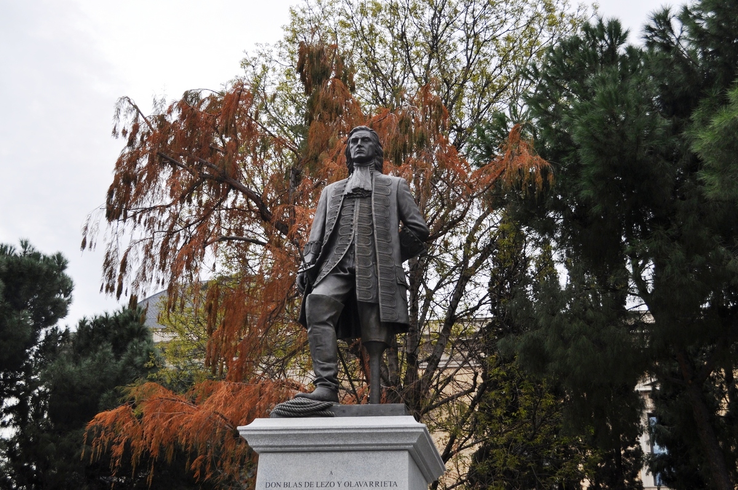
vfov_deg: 29.8
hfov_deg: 43.7
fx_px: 921
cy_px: 245
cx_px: 369
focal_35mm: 45
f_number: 5.6
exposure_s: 1/125
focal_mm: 30
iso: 200
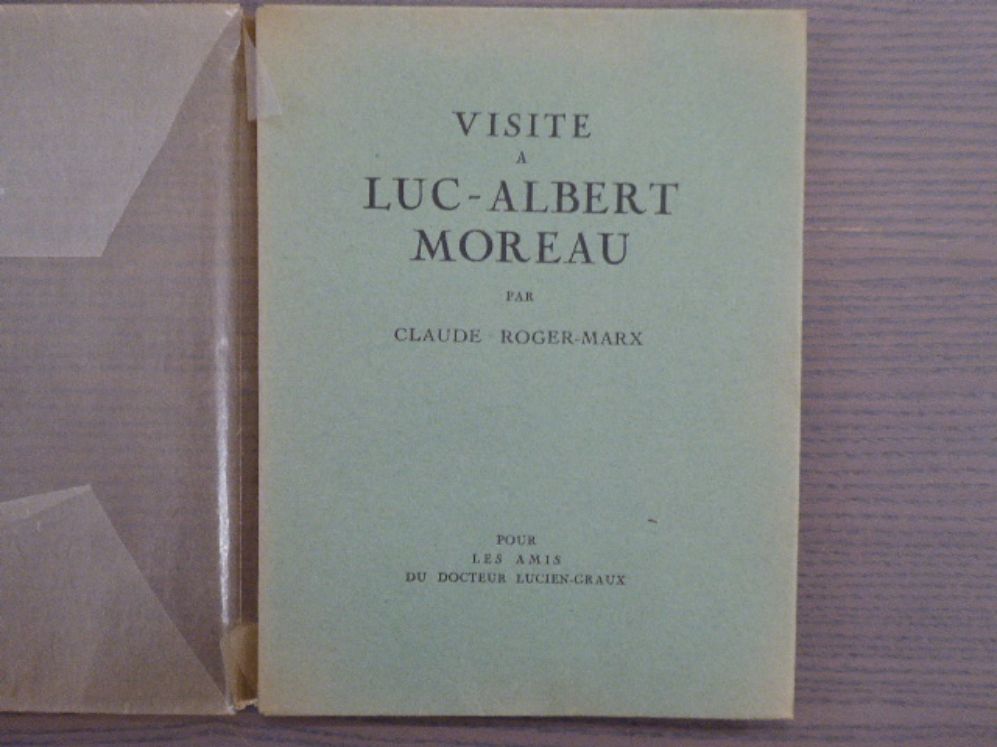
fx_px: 1123
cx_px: 498
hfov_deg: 47.9
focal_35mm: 39
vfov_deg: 36.8
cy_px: 374
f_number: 3.7
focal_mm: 6.7
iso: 400
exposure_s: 1/13
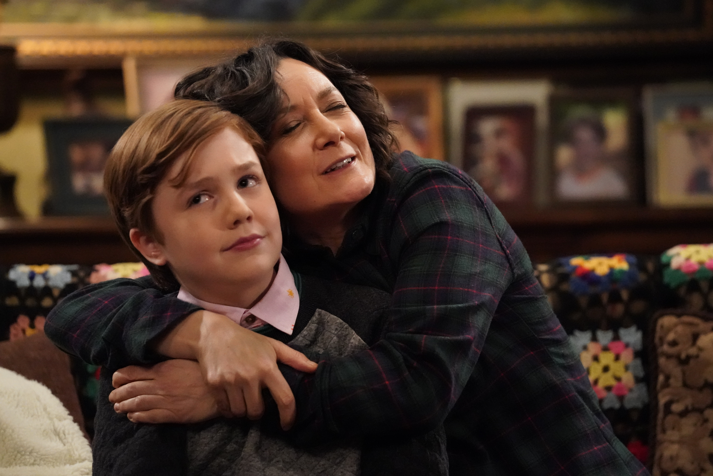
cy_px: 238
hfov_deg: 10.7
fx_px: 3802
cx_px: 356
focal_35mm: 192
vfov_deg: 7.2
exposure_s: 1/250
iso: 20000
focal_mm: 192
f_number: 4
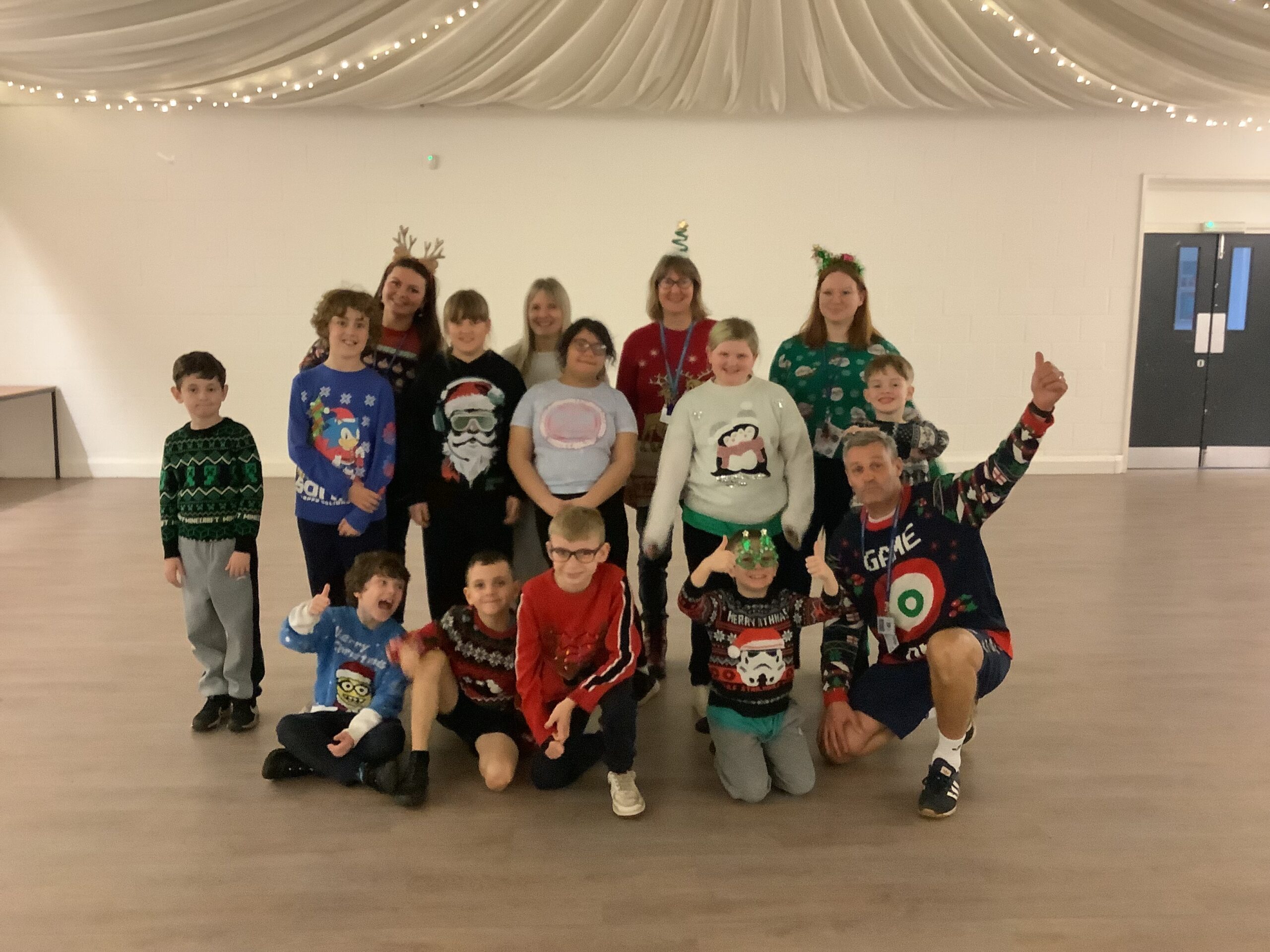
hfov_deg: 58.4
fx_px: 1137
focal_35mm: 31
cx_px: 635
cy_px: 476
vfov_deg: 45.4
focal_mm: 3.3
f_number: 2.4
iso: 400
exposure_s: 1/33
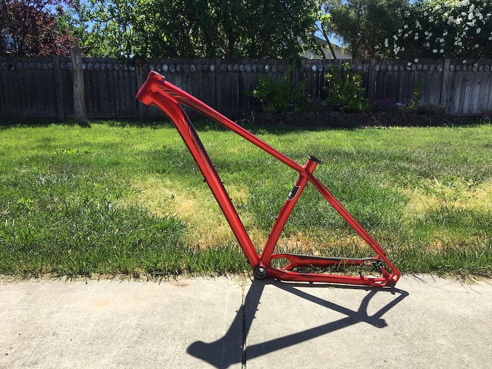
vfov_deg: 48.2
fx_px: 412
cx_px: 246
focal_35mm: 29
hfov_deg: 61.7
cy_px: 184
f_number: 2.2
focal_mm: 4.15
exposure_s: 1/1202
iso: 25
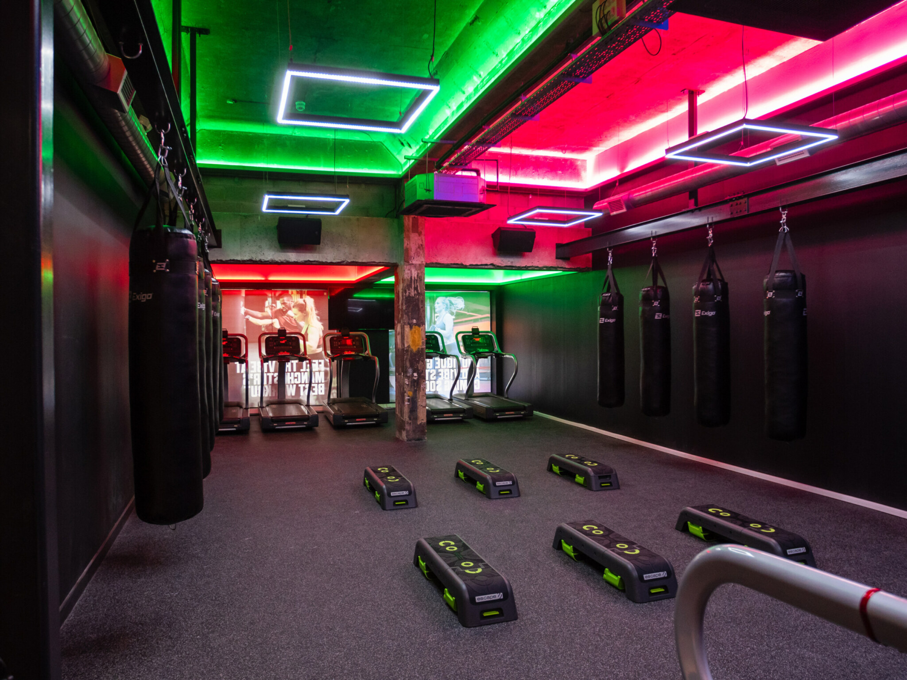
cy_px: 340
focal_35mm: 22
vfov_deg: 61.1
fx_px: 576
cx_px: 454
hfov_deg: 76.4
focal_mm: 11
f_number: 2
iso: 1000
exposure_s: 1/50
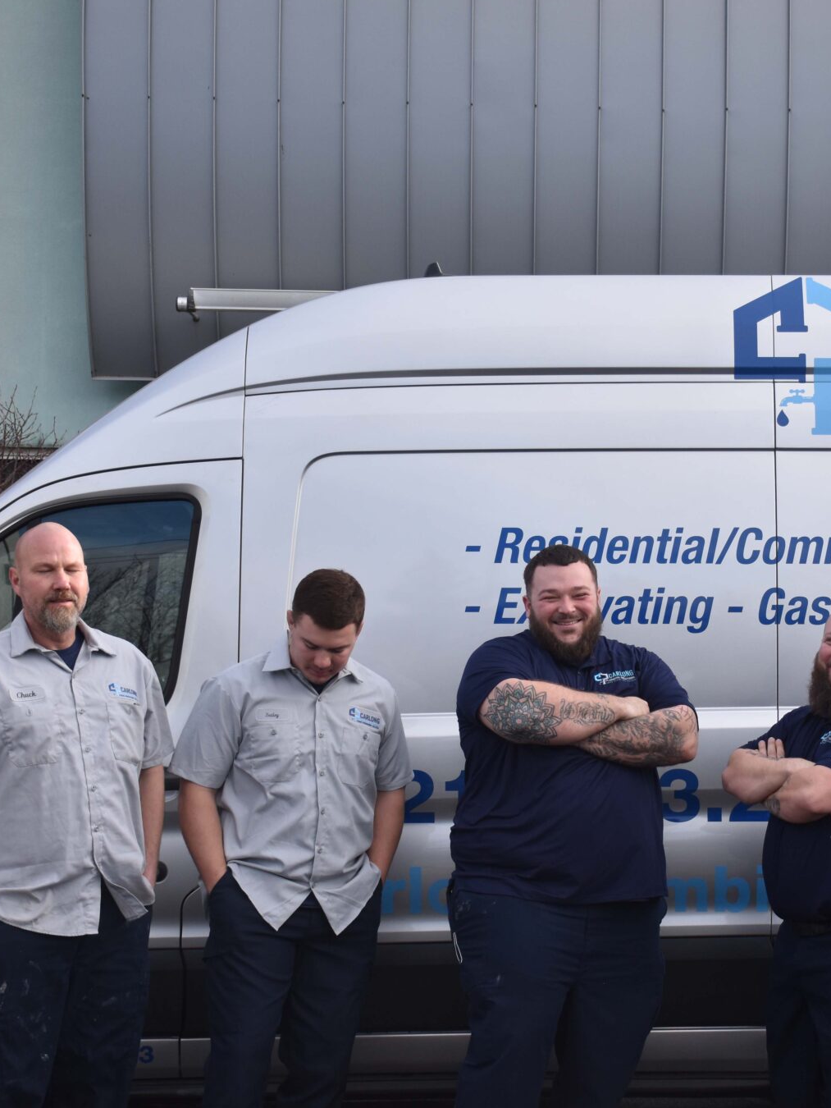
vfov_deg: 27.8
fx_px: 2240
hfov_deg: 20.8
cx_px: 649
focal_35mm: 70
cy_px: 554
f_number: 5
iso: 400
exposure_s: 1/1250
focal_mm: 32
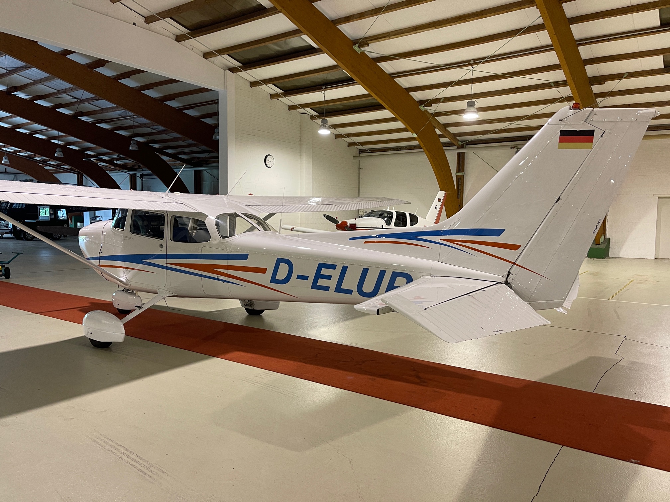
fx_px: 503
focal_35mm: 26
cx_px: 335
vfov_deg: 53.1
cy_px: 251
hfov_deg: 67.3
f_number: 1.6
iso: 160
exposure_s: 1/50
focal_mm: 5.1
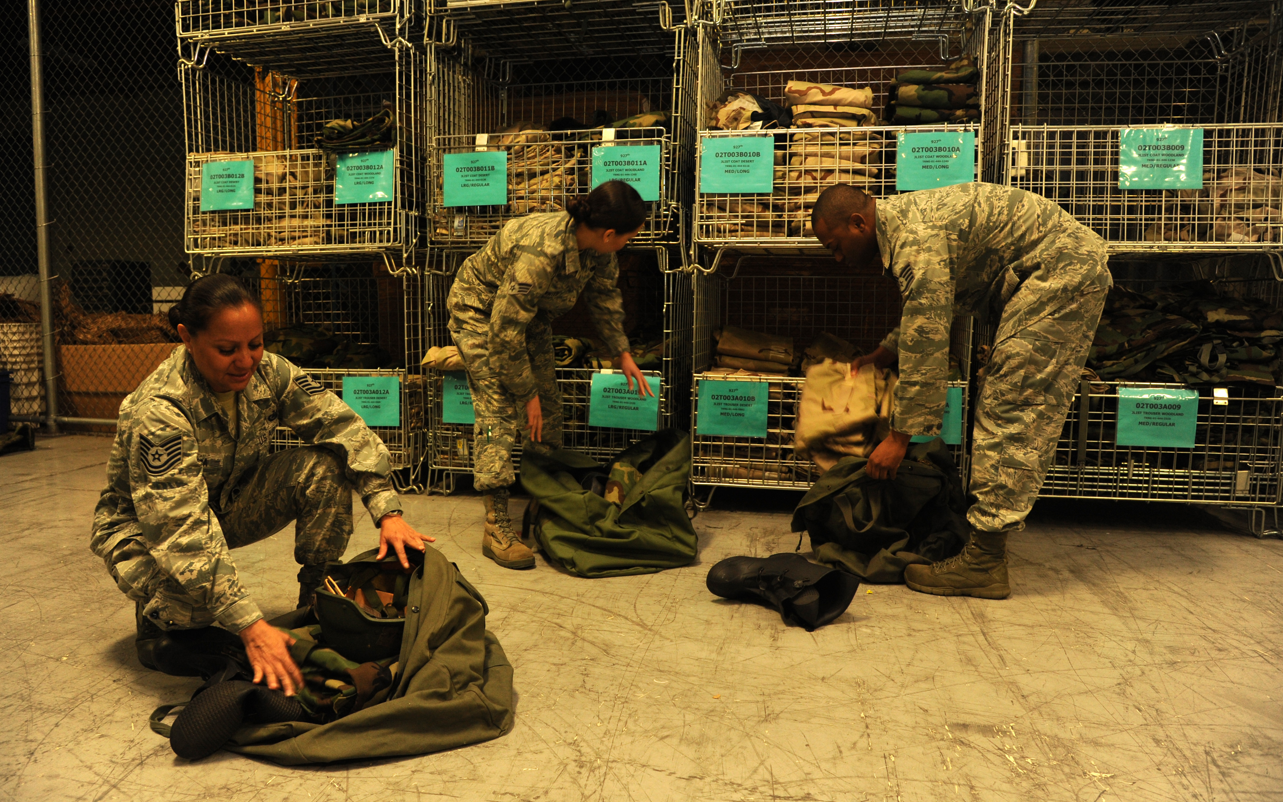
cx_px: 629
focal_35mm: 25
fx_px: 874
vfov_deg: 49.3
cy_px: 413
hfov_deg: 72.5
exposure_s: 1/60
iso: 1250
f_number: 5.6
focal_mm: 24
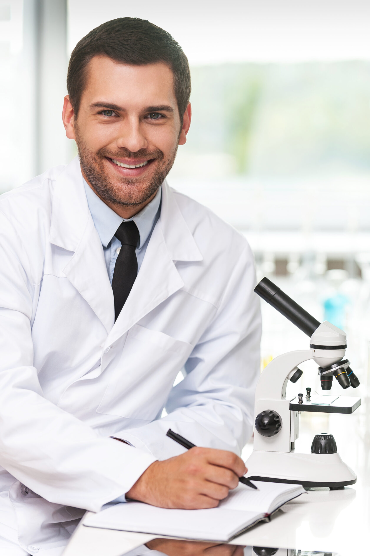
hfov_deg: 12.4
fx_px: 1698
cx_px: 185
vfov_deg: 18.6
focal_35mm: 110
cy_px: 278
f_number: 3.5
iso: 200
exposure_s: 1/125
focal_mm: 110
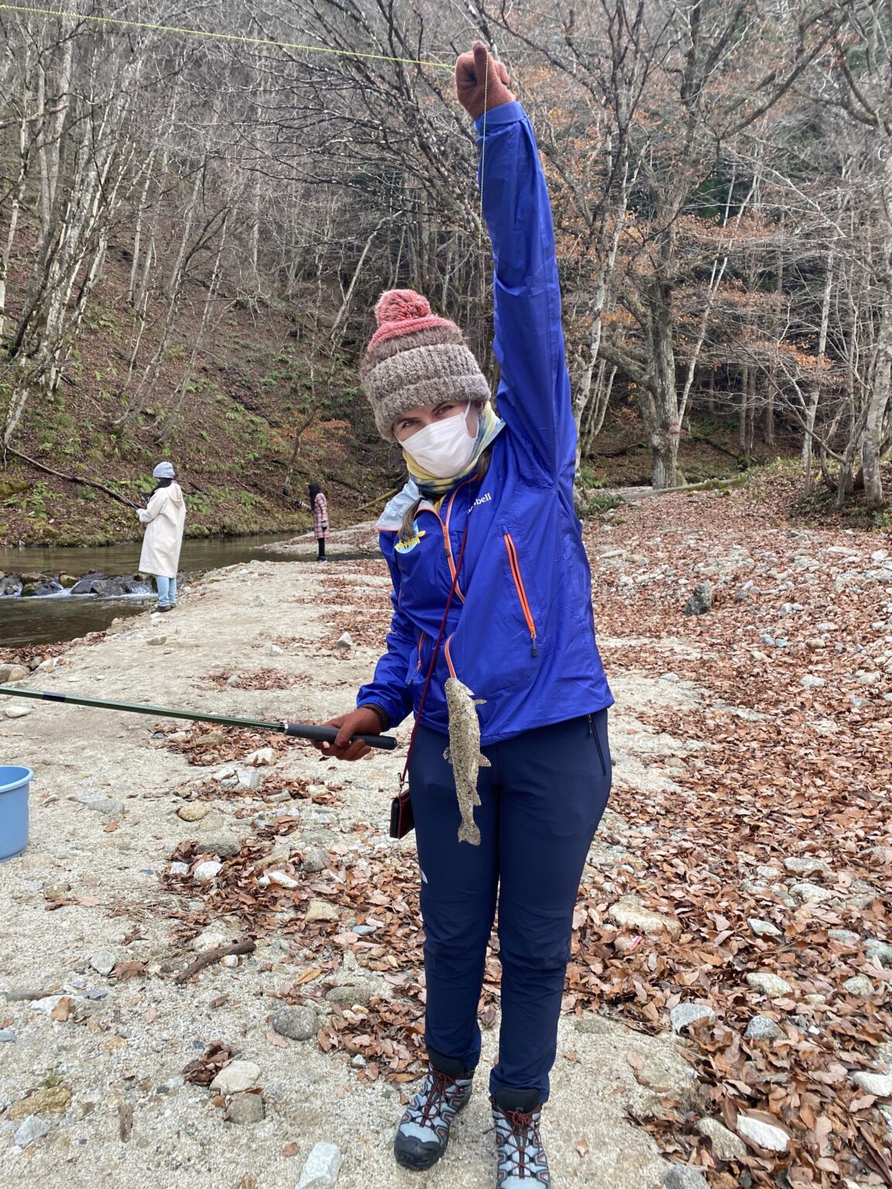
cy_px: 594
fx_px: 893
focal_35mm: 26
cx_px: 446
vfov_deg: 67.3
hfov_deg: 53.1
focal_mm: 4.25
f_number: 1.8
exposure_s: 1/122
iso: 64
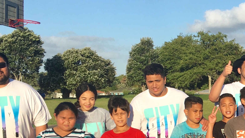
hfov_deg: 24.3
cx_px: 275
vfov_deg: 14.6
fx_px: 526
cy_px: 144
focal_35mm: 81
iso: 25
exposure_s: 1/1399
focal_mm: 4.15
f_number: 2.2
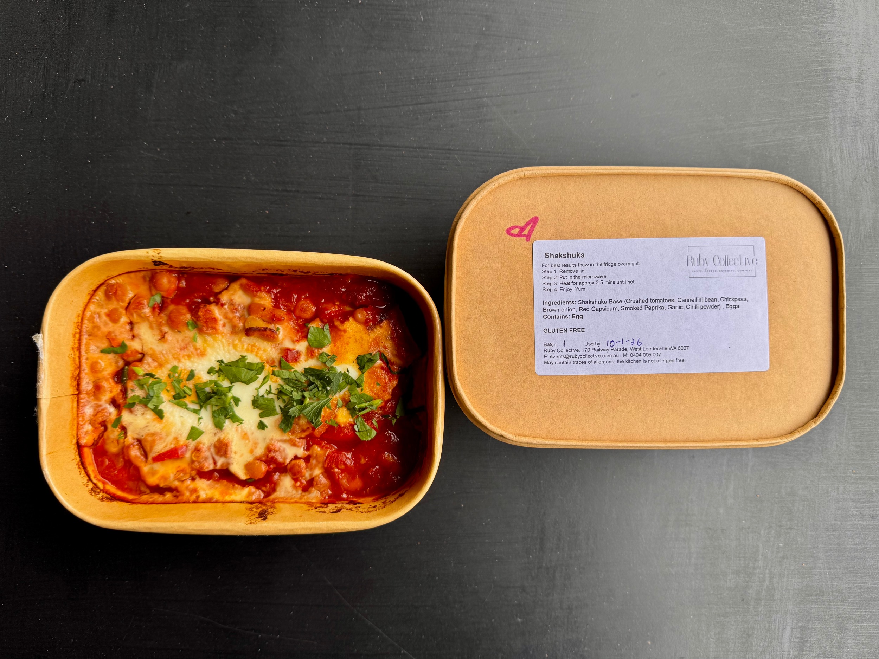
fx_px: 609
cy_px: 330
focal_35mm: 24
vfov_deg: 56.8
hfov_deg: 71.6
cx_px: 440
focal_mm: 6.76
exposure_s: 1/349
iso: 80
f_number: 1.78
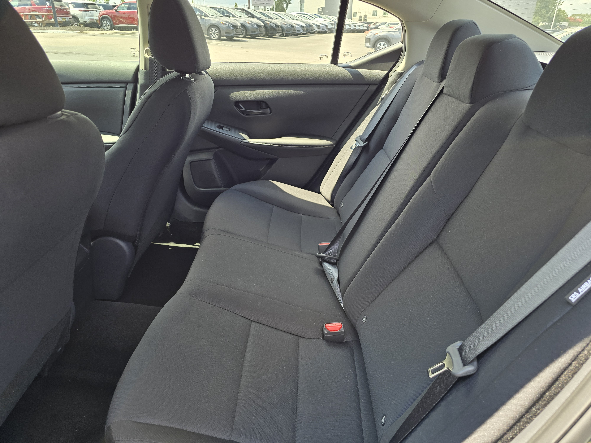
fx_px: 393
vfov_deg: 58.9
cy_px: 222
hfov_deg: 73.9
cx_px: 296
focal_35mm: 23
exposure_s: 1/180
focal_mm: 6.3
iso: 40
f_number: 1.7
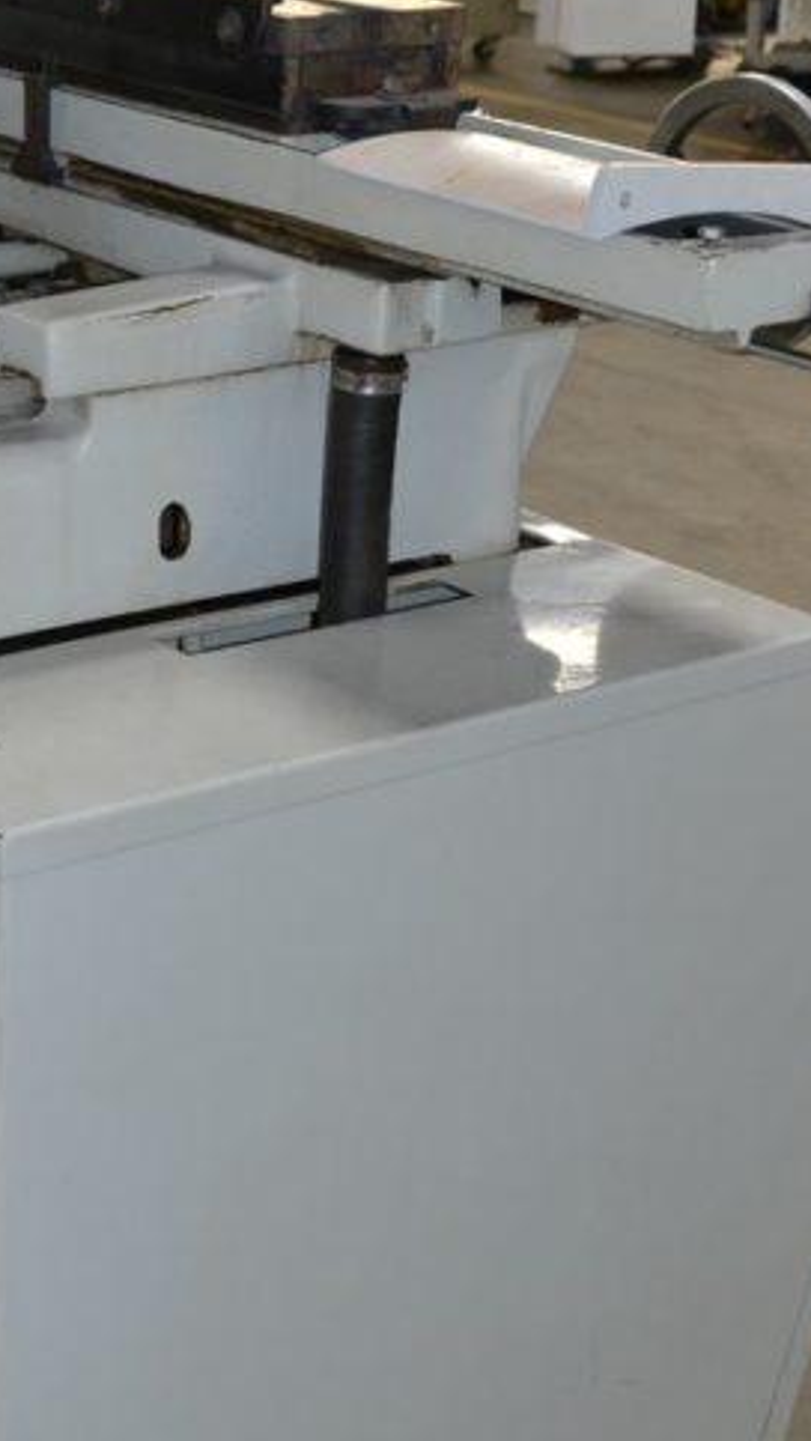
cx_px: 30
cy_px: 492
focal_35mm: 75
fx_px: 2865
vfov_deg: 28.1
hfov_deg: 15.8
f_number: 4
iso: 400
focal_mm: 20
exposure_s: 1/60
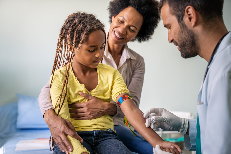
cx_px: 116
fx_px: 366
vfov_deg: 23.8
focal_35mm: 57
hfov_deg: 35.1
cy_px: 77
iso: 320
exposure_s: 1/320
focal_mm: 57
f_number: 2.8
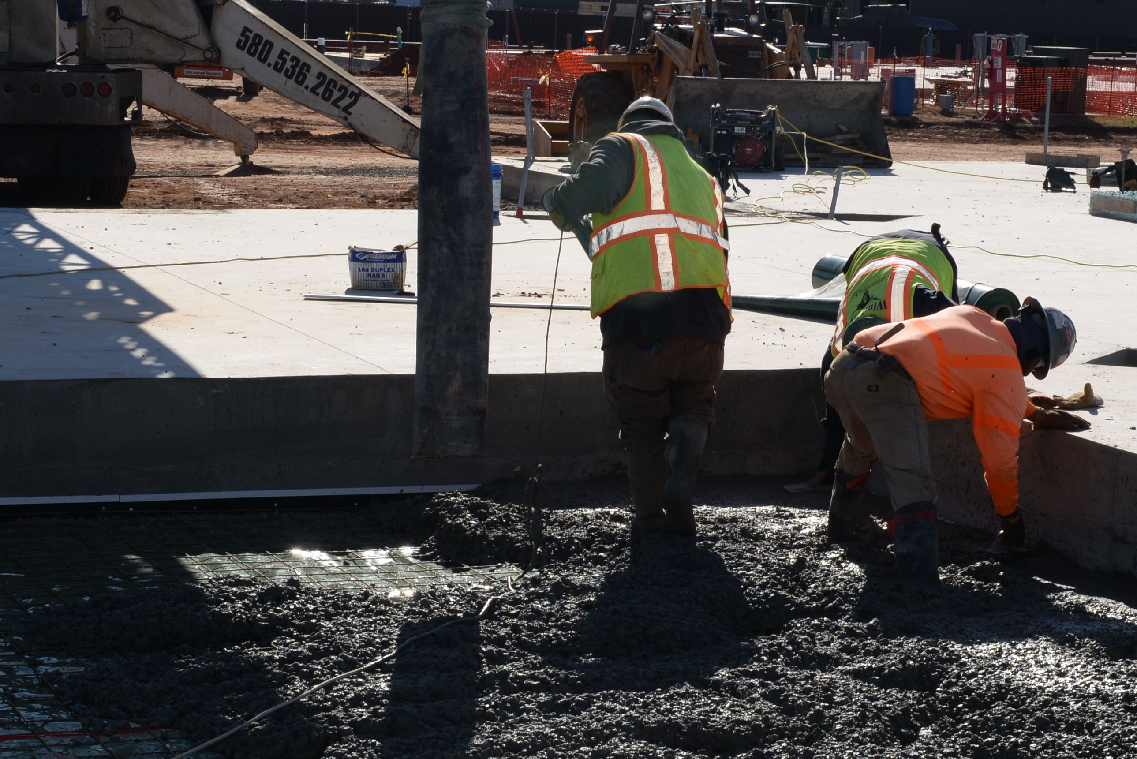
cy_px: 589
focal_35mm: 98
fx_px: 3096
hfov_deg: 20.8
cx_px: 659
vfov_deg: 13.9
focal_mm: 42
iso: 100
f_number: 14
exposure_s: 1/125
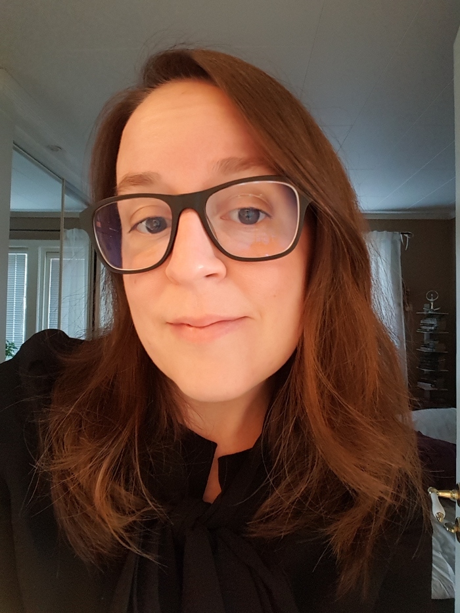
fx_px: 372
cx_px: 230
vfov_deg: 79.0
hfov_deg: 63.5
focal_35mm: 21
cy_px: 306
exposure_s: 1/17
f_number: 1.7
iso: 250
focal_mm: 2.1
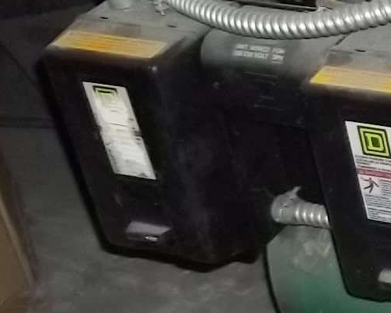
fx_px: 1481
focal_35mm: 128
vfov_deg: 12.1
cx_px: 655
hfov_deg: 13.7
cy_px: 159
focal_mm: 5.7
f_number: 2.9
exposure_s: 1/30
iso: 250
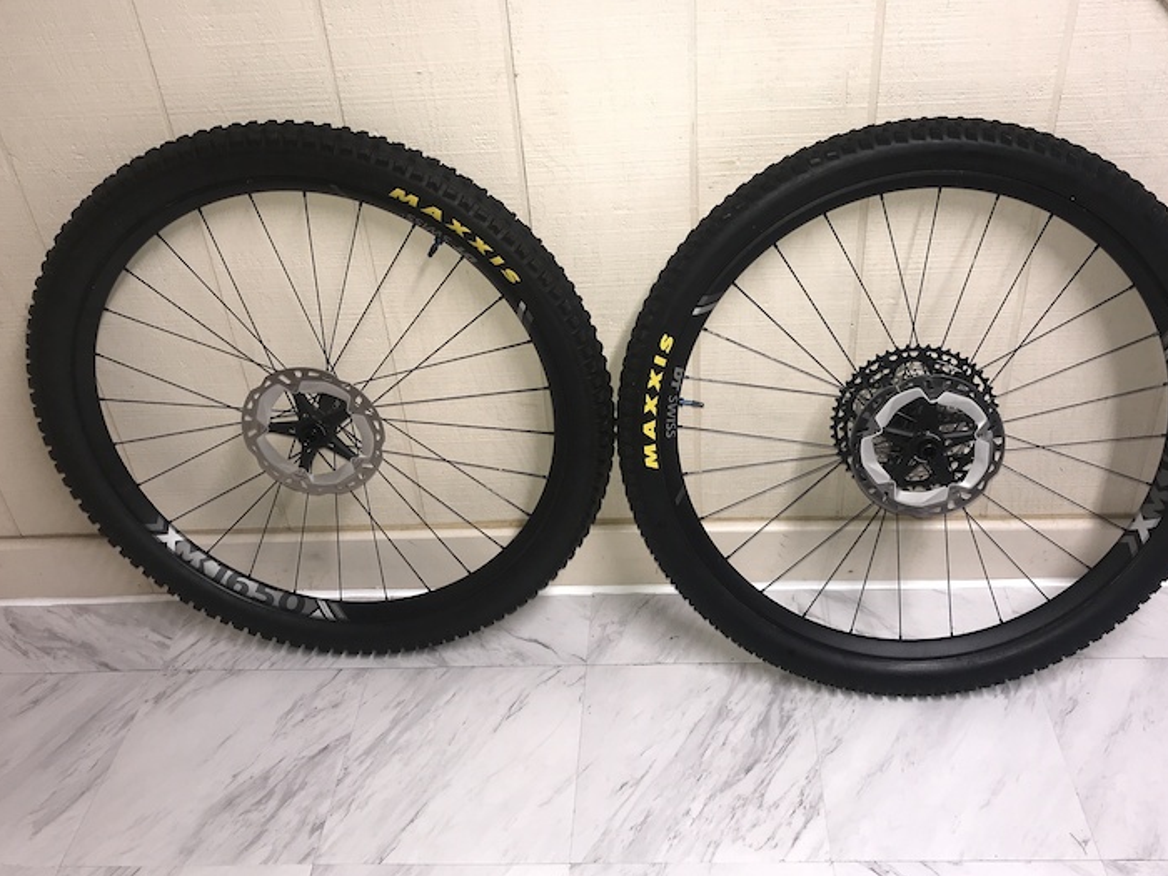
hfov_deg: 56.7
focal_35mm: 32
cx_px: 631
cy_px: 419
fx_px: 1080
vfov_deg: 44.1
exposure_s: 1/31
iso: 20
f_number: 1.8
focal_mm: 3.99
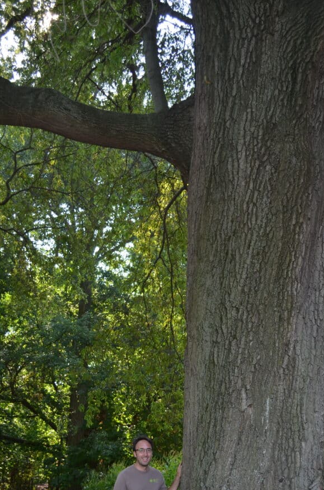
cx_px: 215
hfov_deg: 27.8
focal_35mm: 48
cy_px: 324
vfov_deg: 40.7
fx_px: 651
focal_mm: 24
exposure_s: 1/125
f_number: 4
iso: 220
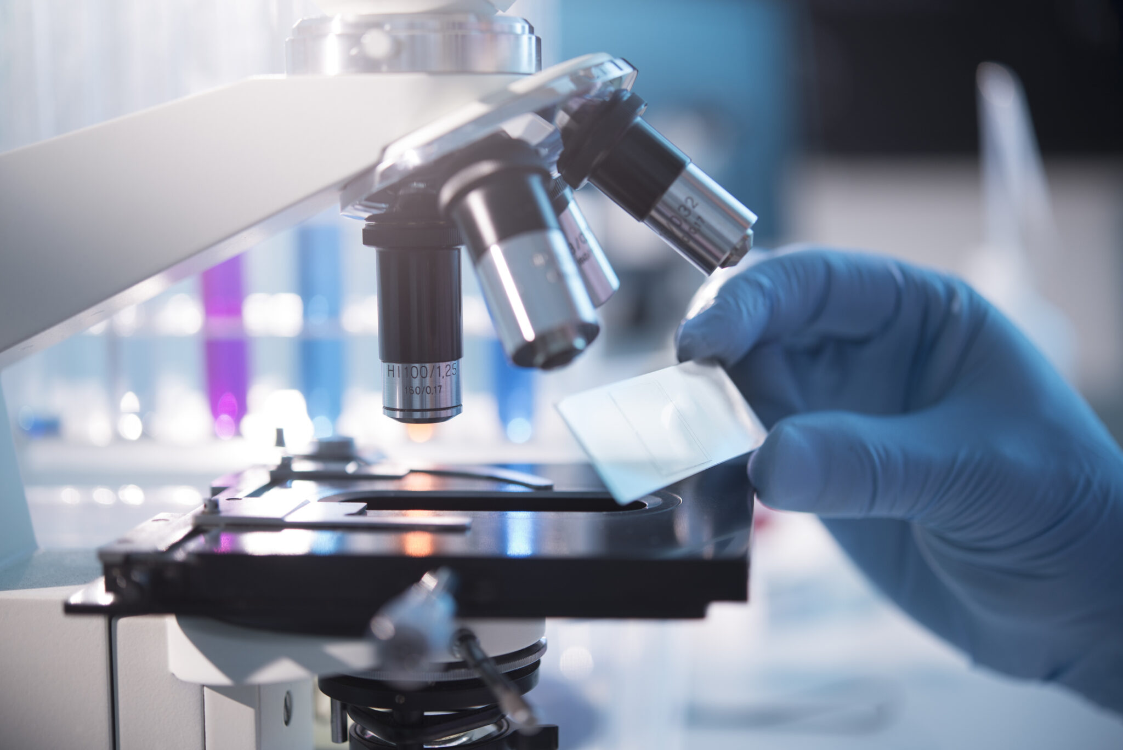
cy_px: 375
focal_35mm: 60
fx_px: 1873
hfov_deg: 33.4
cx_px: 562
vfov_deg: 22.7
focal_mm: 60
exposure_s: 1/60
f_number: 3
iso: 100
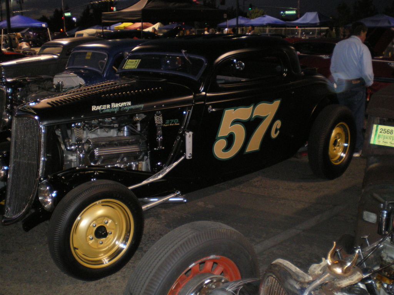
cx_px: 197
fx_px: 433
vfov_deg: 37.7
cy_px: 148
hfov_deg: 49.0
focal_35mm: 38
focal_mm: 6.3
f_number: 3.1
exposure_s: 1/30
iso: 400
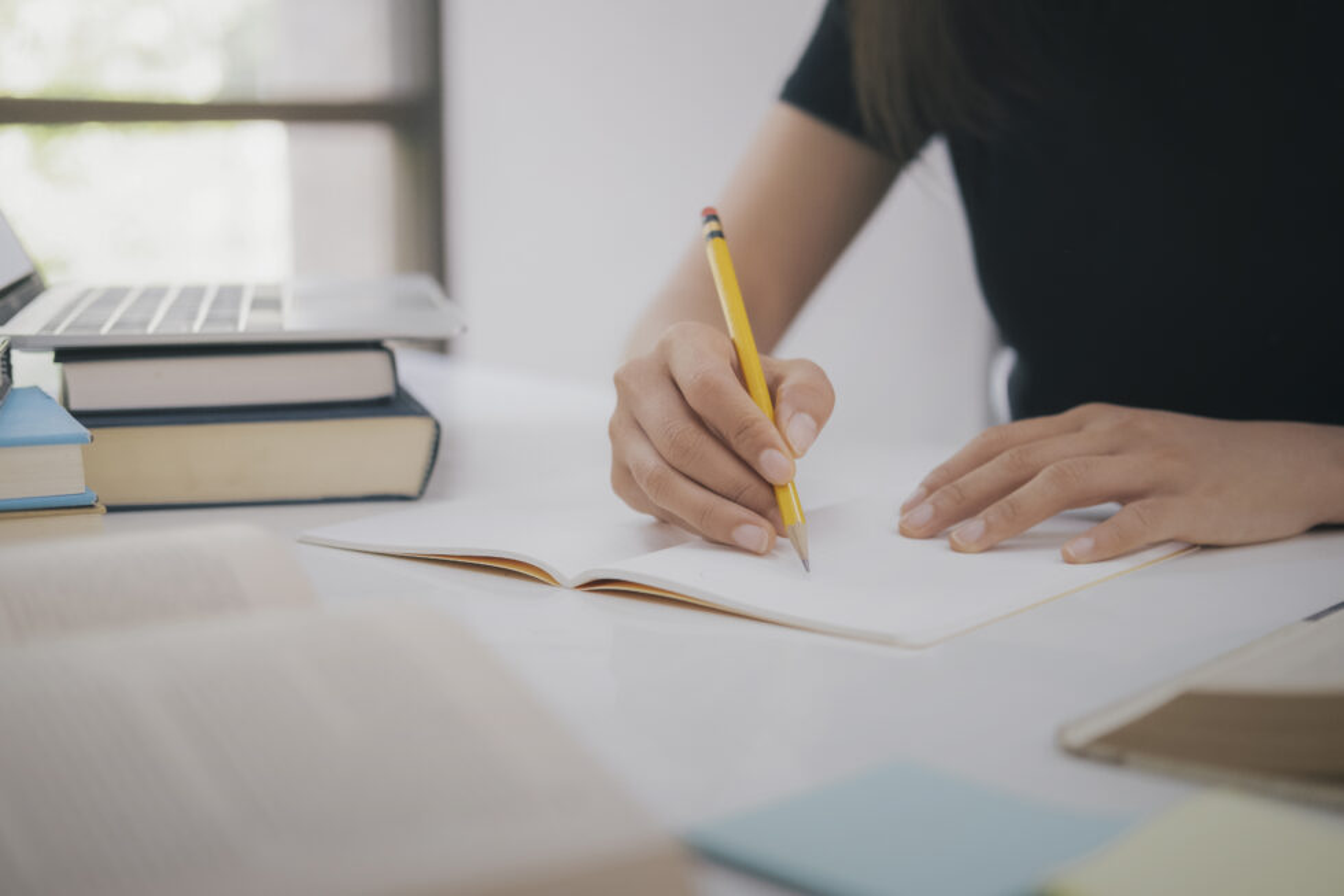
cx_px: 672
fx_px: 1978
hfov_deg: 37.5
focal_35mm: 53
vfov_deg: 25.5
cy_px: 448
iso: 400
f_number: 2
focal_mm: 35
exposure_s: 1/125
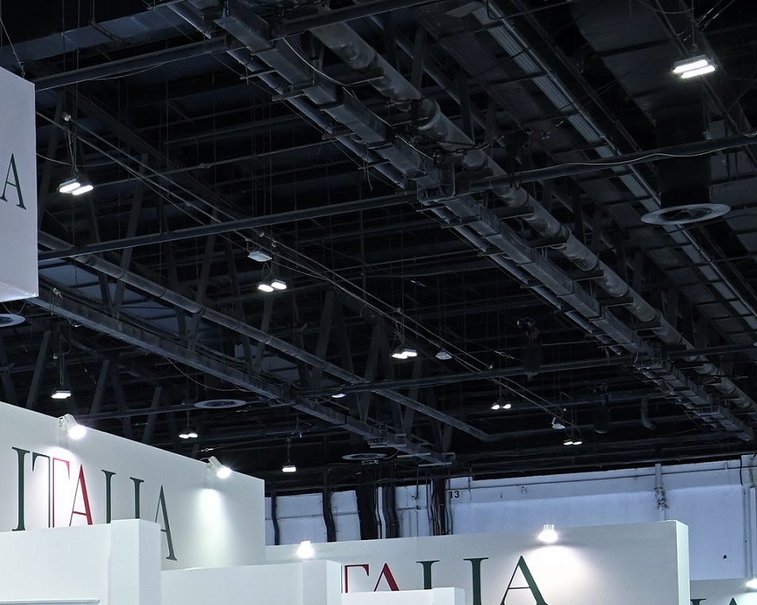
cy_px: 626
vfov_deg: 17.6
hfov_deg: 19.8
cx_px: -349
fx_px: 1904
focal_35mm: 85
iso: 1250
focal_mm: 28
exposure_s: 1/80
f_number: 4
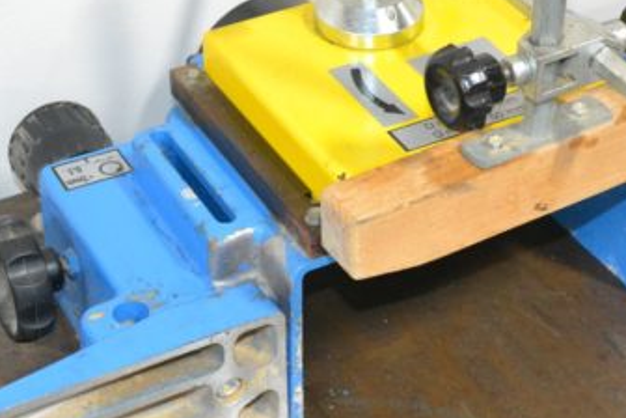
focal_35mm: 91
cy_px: 213
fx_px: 1582
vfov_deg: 15.0
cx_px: 425
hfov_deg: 22.3
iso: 2200
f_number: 5
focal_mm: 34
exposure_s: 1/60
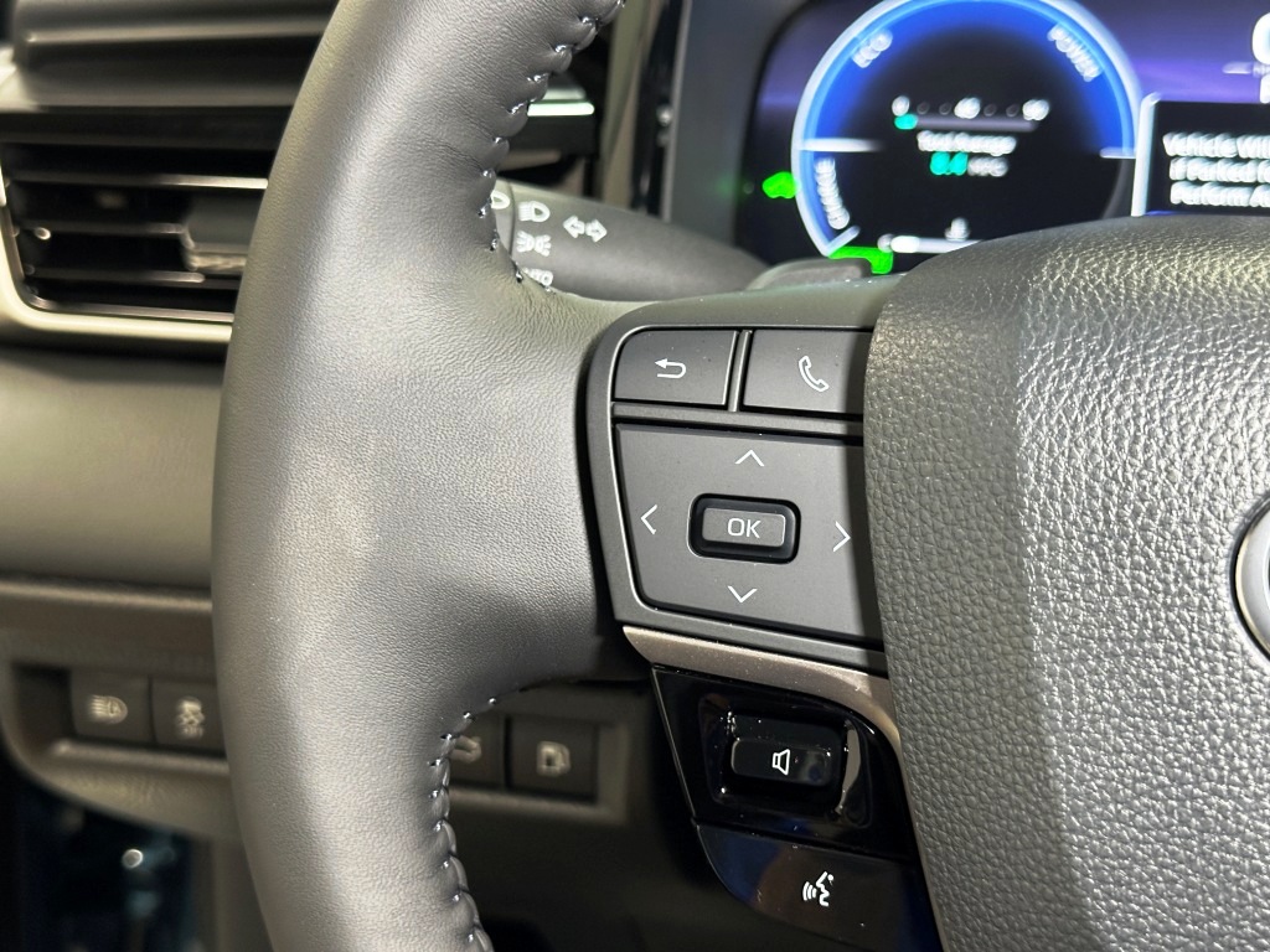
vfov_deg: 30.3
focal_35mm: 48
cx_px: 635
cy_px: 476
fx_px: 1761
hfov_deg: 39.7
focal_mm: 6.86
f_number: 1.78
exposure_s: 1/30
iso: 500
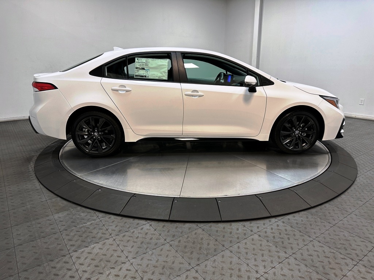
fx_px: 259
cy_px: 140
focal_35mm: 24
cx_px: 187
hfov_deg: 71.6
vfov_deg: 56.8
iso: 200
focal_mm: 6.86
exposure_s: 1/60
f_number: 1.78
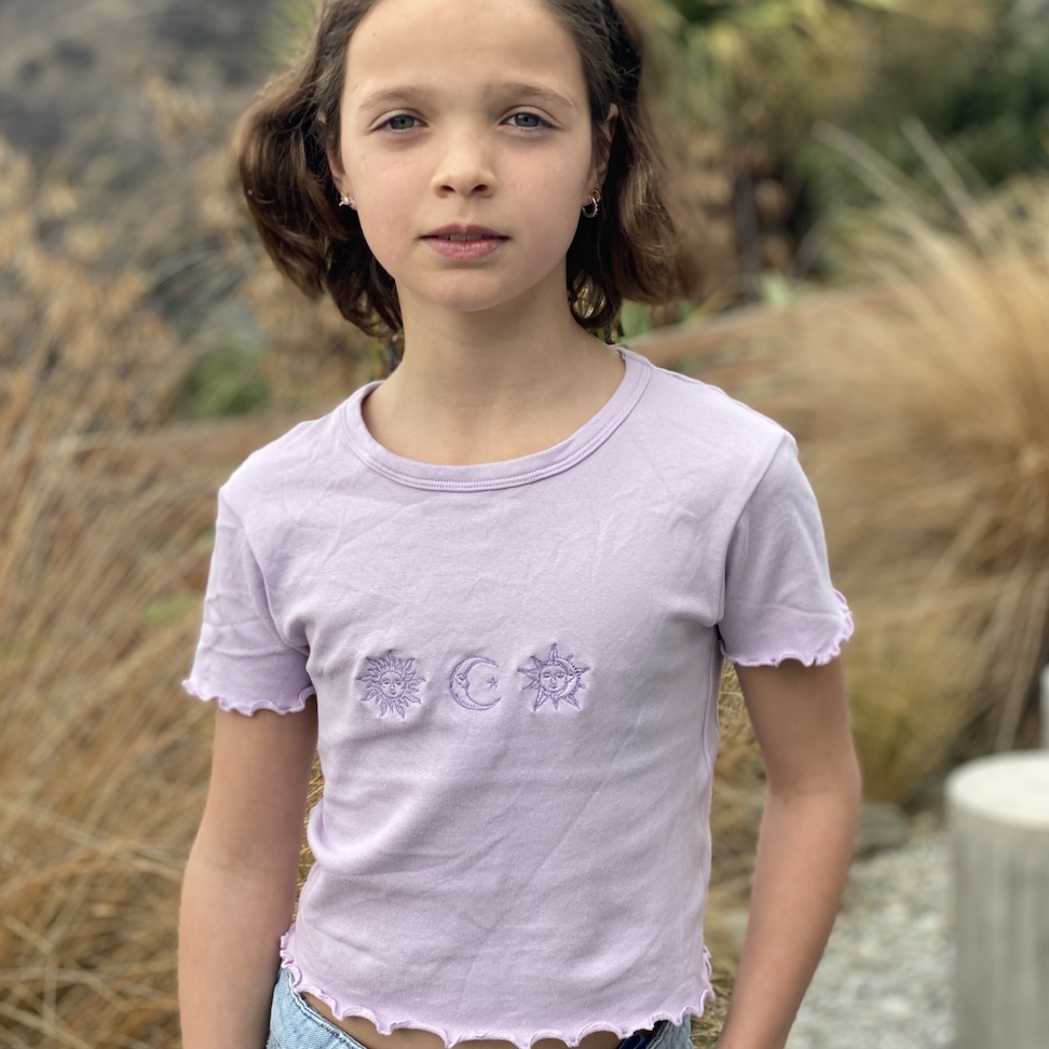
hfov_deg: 27.3
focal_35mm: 63
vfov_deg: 27.3
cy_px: 482
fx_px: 2160
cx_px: 528
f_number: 2
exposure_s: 1/294
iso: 20
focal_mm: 6
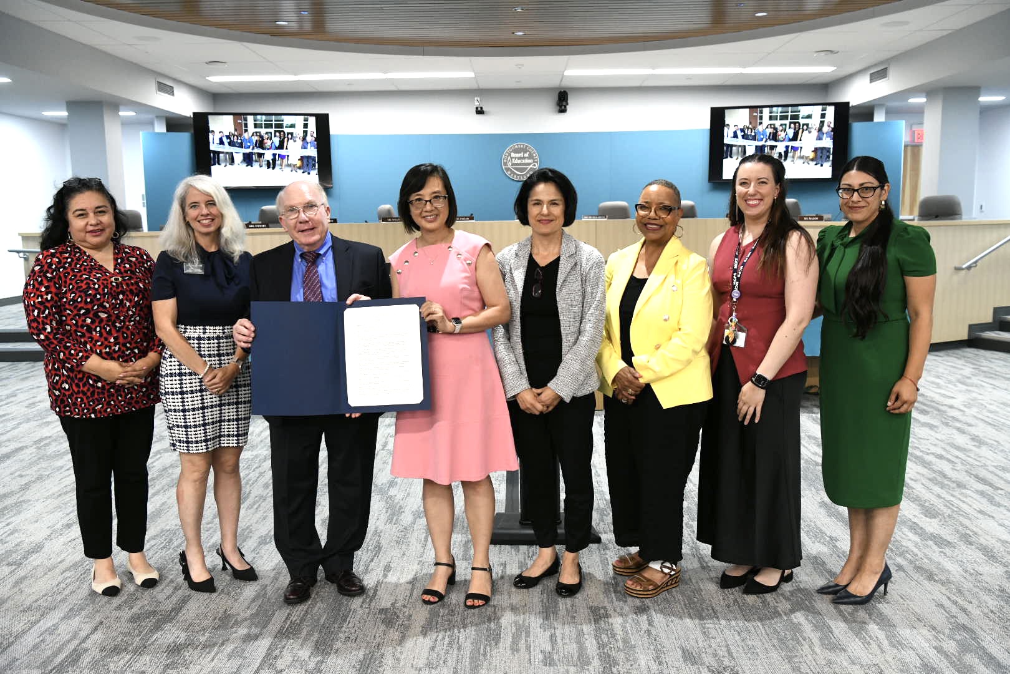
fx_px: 954
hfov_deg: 55.8
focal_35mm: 34
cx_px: 505
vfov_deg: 38.9
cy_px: 337
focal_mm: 34
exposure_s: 1/160
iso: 3200
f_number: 5.6
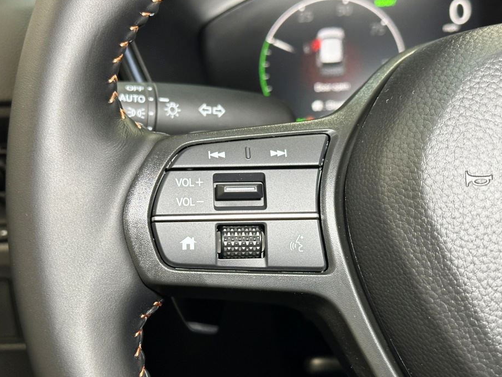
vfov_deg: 27.0
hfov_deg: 35.5
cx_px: 244
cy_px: 205
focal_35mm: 54
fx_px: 783
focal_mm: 6.86
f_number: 1.78
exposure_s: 1/40
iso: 400
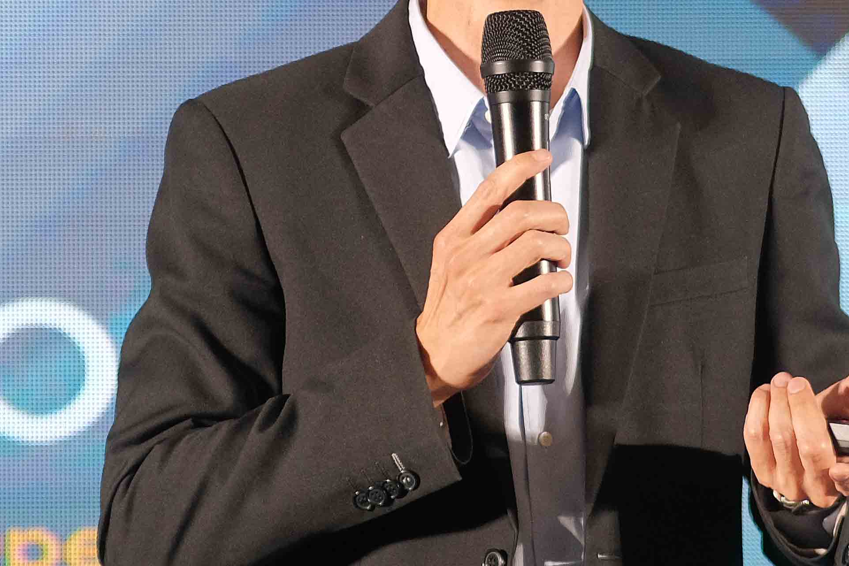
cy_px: 64
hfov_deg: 5.0
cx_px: 431
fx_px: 9810
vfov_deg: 3.3
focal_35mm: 416
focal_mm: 85
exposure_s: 1/220
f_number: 1.8
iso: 1250
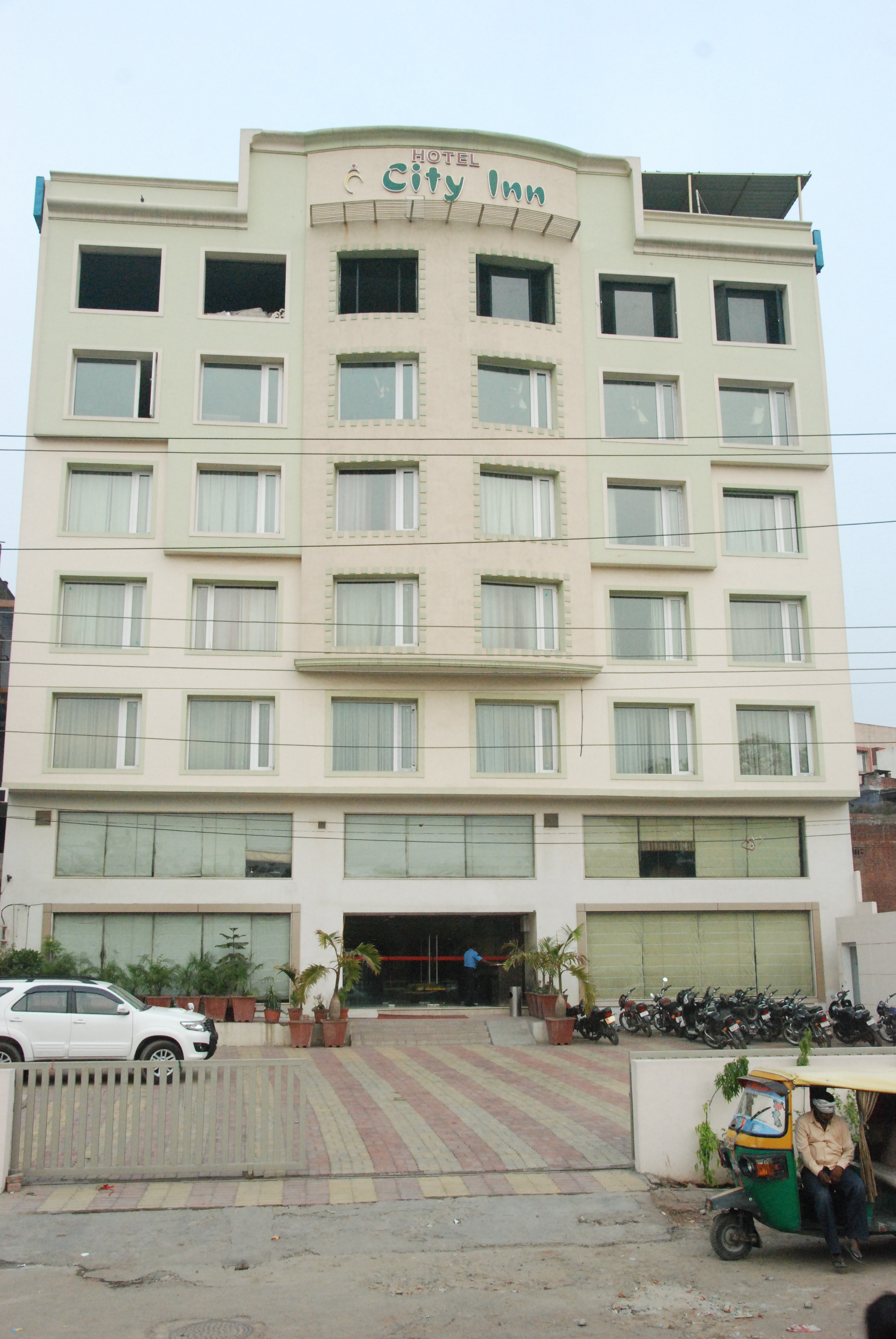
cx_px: 448
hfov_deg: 40.1
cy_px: 670
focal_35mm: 33
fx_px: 1228
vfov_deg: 57.2
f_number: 9
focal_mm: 22
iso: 1600
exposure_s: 1/160
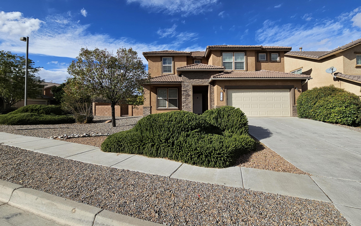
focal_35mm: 16
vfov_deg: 71.0
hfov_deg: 97.8
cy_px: 100
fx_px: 157
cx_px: 188
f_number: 2.2
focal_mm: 2.2
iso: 50
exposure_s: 1/3608
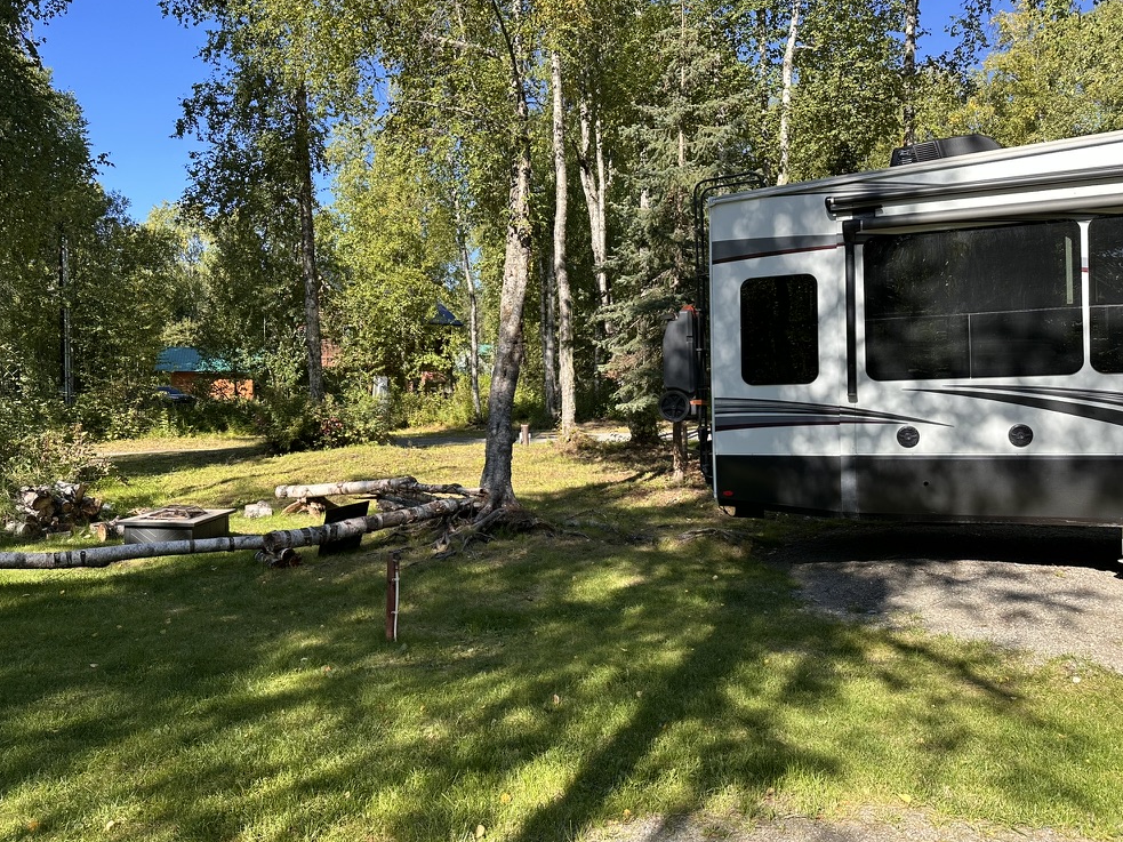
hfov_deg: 69.4
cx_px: 558
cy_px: 406
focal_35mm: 25
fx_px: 811
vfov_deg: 54.9
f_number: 1.78
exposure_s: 1/1289
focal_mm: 6.86
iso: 80
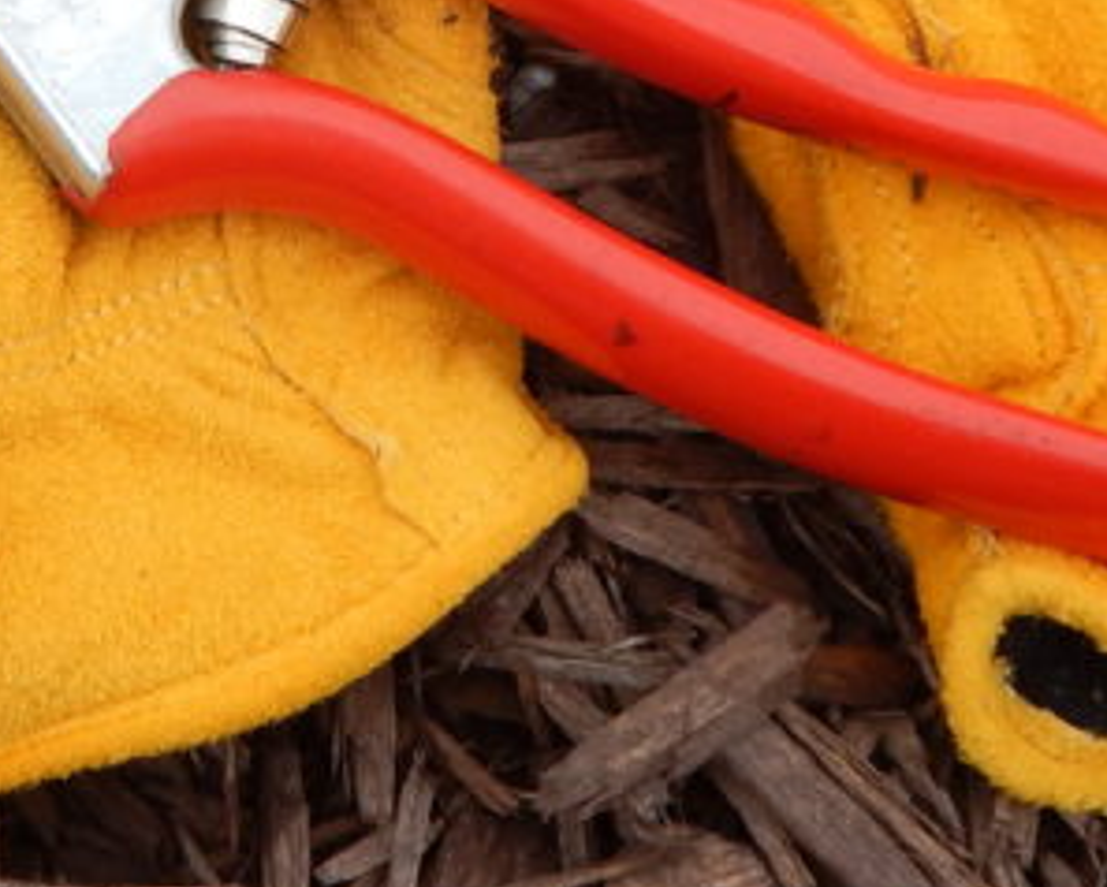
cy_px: -280
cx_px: 369
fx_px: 2426
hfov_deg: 25.6
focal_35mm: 74
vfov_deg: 19.1
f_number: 3
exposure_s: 1/500
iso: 125
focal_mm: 4
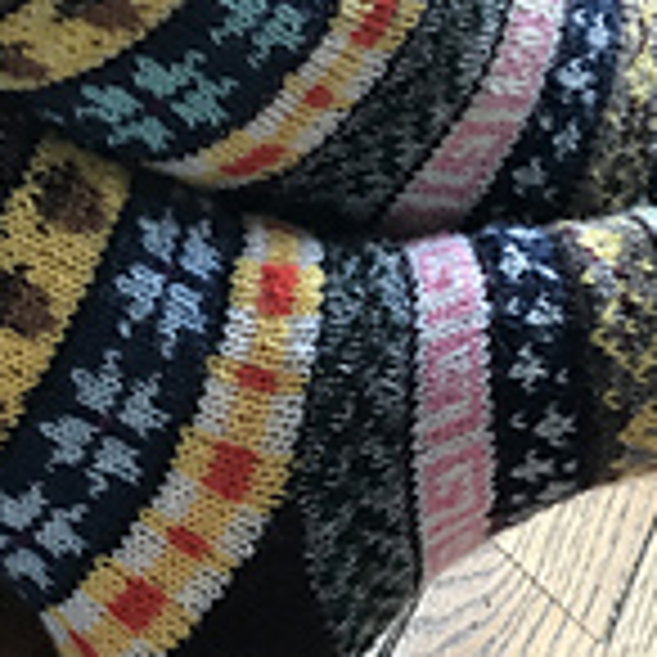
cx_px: 241
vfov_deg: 20.3
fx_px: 1825
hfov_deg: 20.4
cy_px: 482
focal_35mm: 85
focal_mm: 3.99
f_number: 1.8
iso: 40
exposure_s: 1/20
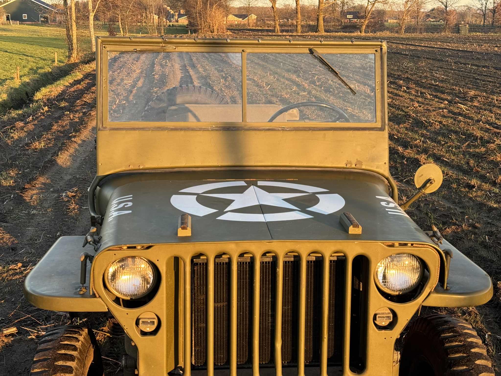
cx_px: 250
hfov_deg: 39.7
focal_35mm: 48
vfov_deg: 30.3
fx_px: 695
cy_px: 188
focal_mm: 6.76
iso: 64
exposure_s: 1/360
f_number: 1.78
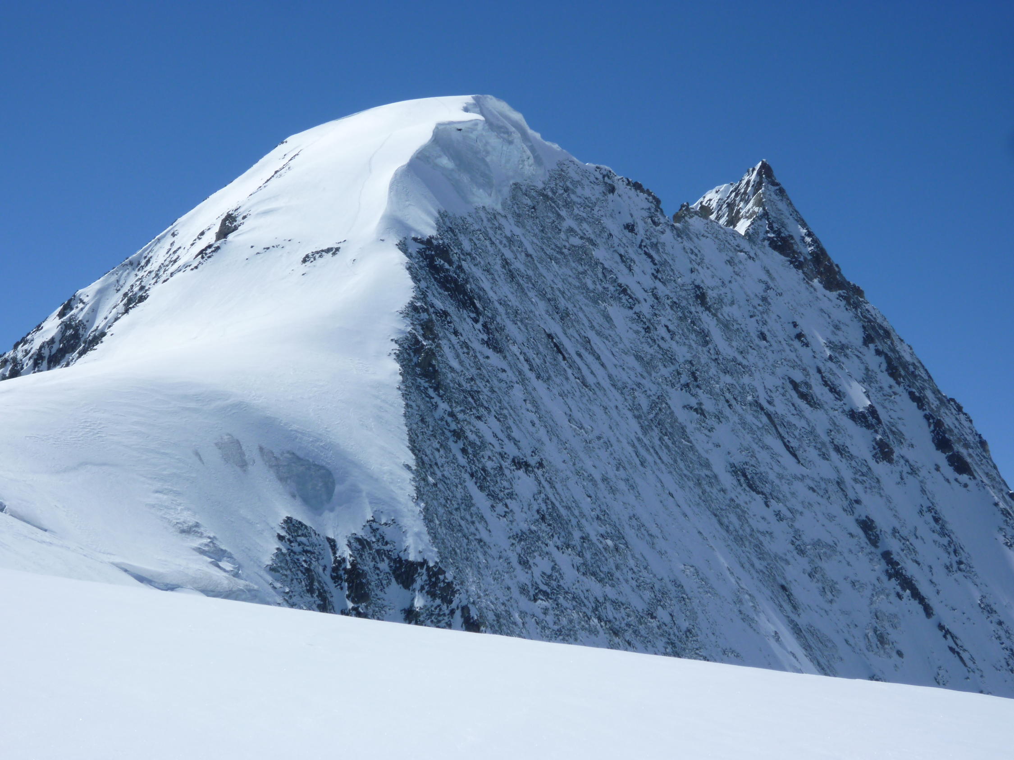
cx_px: 507
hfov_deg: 28.6
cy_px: 380
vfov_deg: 21.6
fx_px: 1992
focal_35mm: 68
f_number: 6.3
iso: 80
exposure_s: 1/800
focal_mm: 12.2
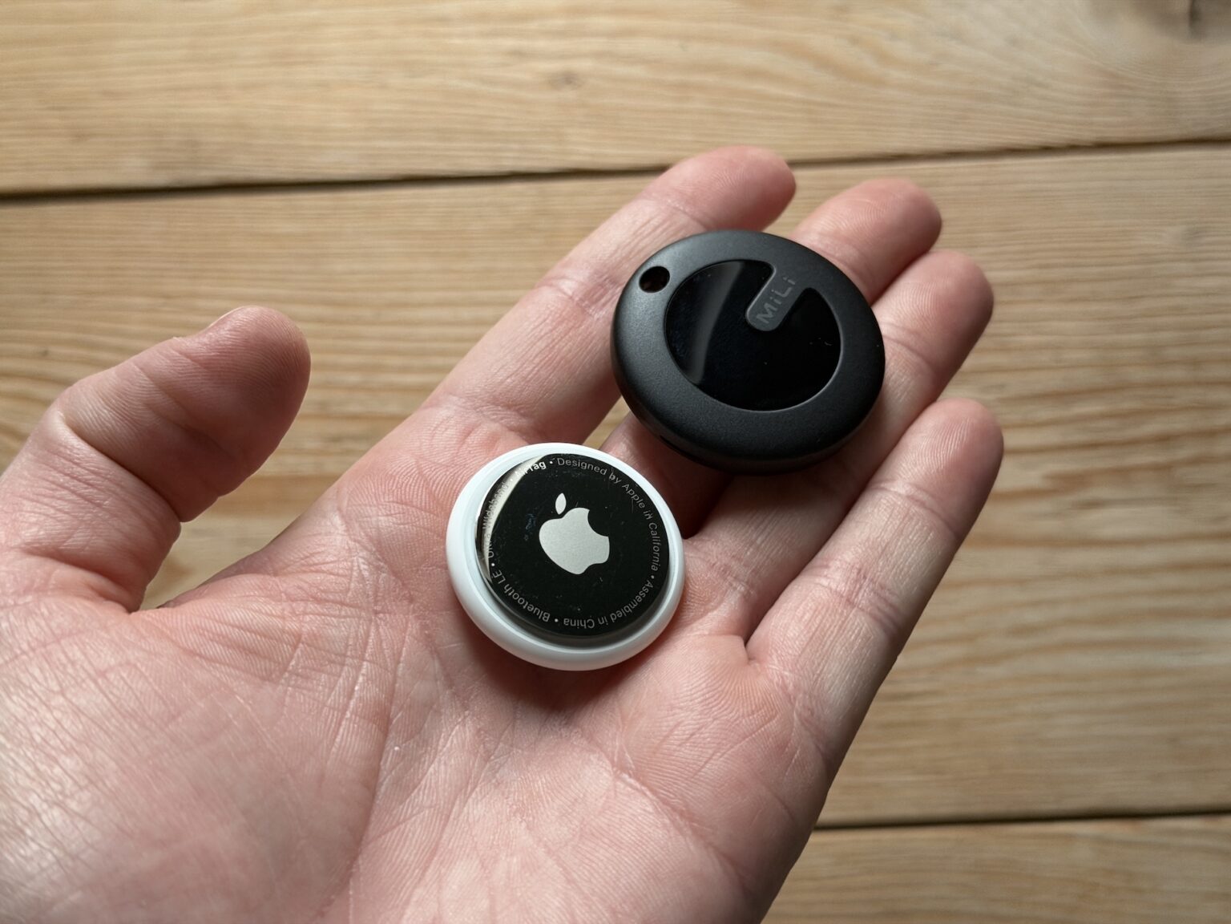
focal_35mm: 48
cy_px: 462
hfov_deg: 39.7
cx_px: 616
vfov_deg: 30.3
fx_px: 1707
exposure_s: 1/40
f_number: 1.78
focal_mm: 6.76
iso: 320
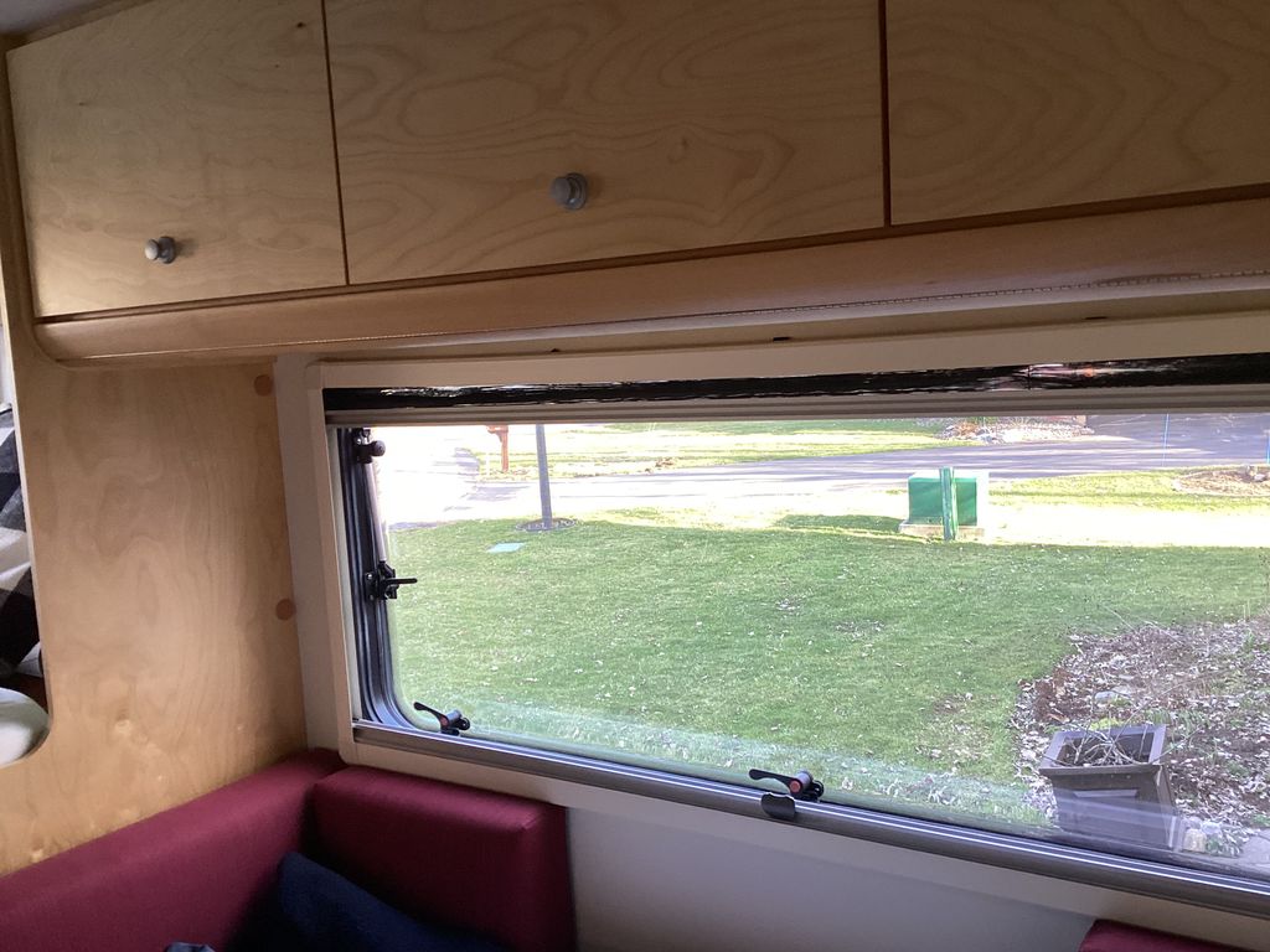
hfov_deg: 58.4
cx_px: 635
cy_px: 476
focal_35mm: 31
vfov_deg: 45.4
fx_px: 1137
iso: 80
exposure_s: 1/60
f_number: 2.4
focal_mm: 3.3
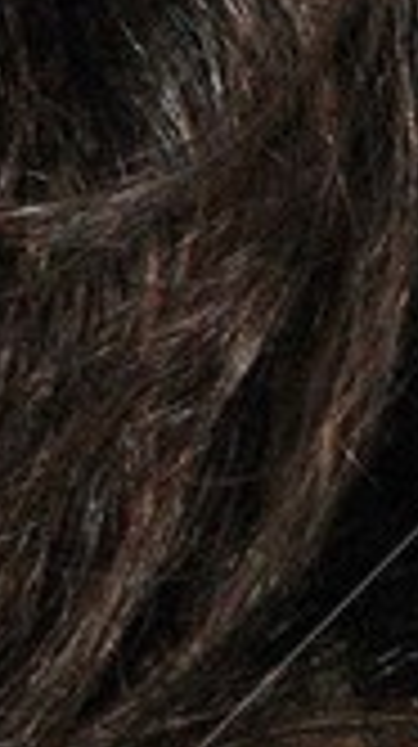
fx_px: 19132
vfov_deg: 2.2
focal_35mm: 968
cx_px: 1074
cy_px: -128
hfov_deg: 1.2
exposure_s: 1/200
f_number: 5.6
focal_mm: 100
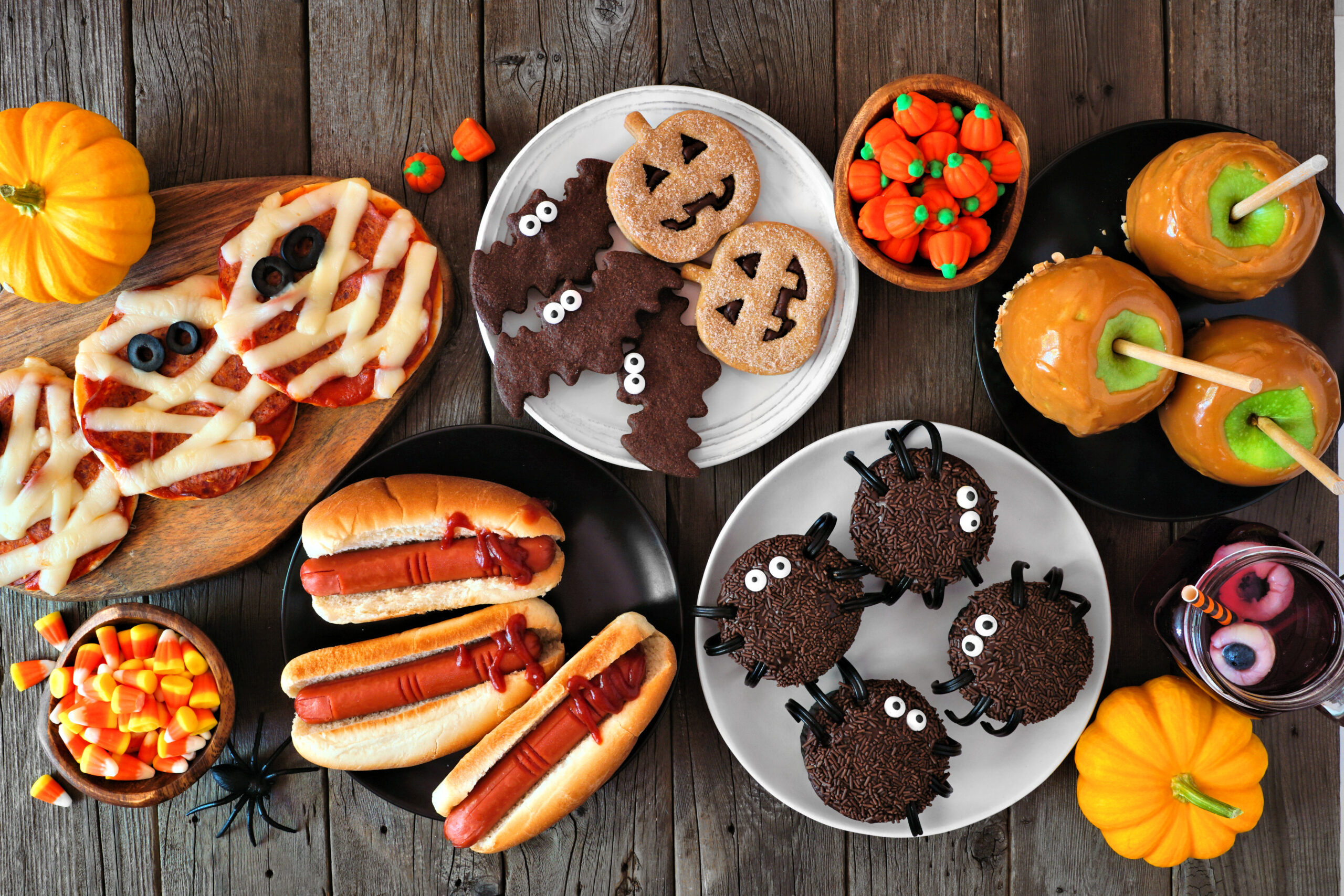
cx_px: 672
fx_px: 1344
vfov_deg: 36.9
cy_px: 448
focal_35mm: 36
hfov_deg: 53.1
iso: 100
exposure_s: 8
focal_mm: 24
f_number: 14
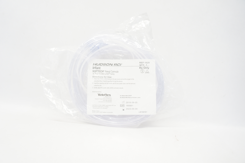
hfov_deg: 67.4
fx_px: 184
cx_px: 122
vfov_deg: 47.8
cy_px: 82
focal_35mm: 27
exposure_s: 1/80
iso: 400
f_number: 4
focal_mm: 18
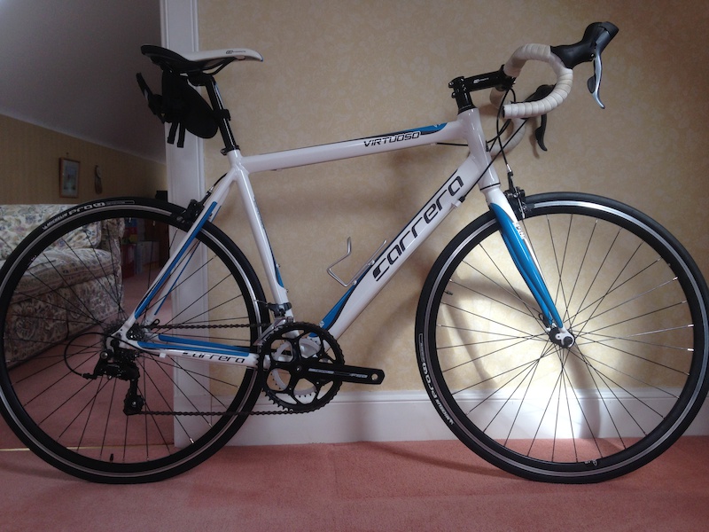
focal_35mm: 33
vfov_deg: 42.9
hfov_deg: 55.4
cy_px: 266
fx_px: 676
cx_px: 354
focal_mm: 4.12
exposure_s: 1/120
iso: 64
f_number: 2.4
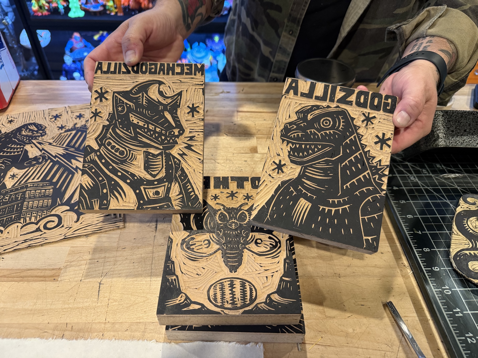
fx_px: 331
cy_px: 179
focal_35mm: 24
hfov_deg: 71.6
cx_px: 239
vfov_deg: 56.8
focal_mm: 6.76
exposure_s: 1/60
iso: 400
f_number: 1.78
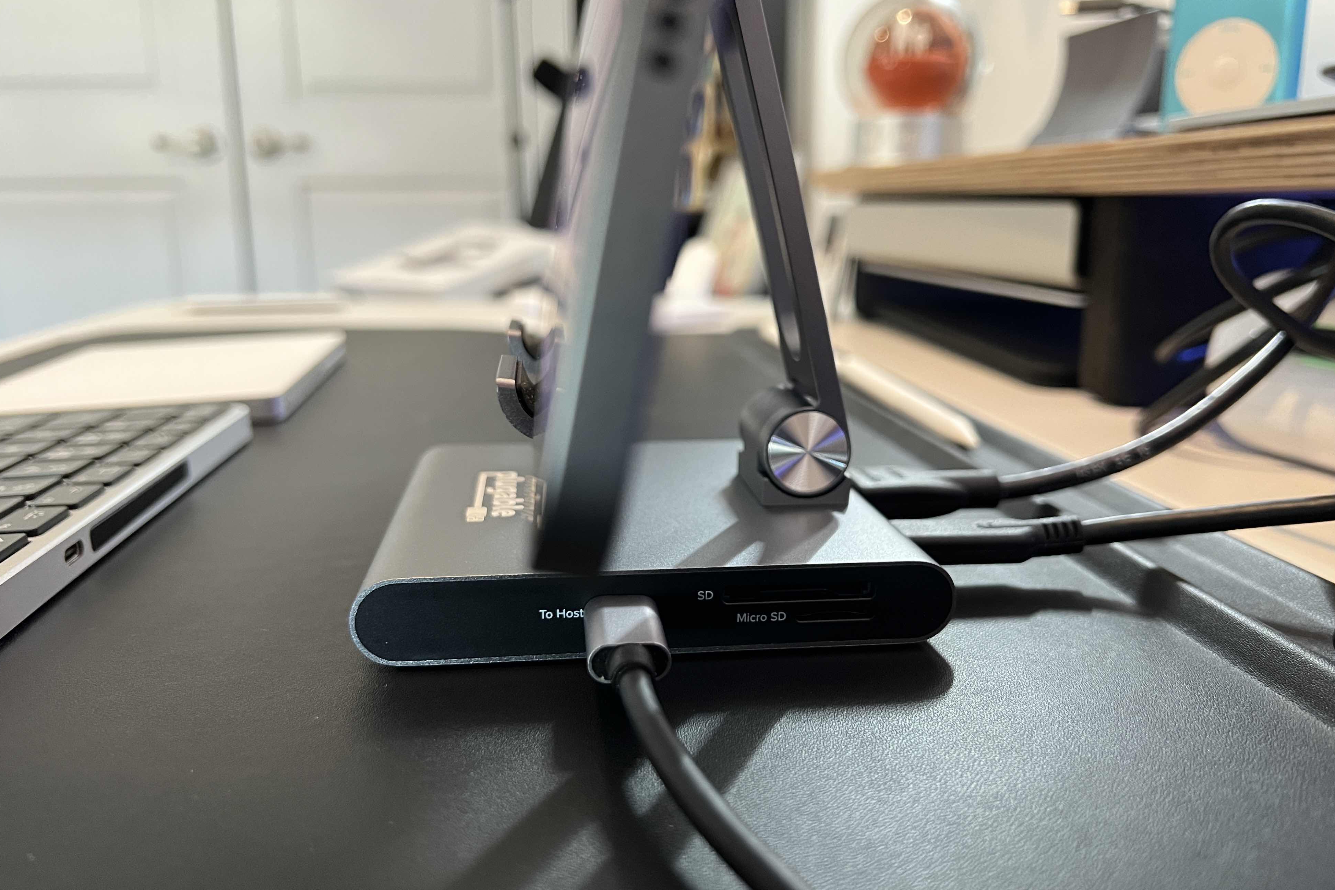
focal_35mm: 28
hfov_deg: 65.5
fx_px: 1038
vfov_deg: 46.3
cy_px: 489
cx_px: 686
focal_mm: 5.7
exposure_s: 1/60
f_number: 1.5
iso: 400
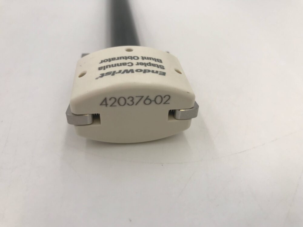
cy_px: 114
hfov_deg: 63.4
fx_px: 245
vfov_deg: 49.7
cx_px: 152
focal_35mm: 28
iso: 32
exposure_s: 1/60
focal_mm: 3.99
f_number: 1.8
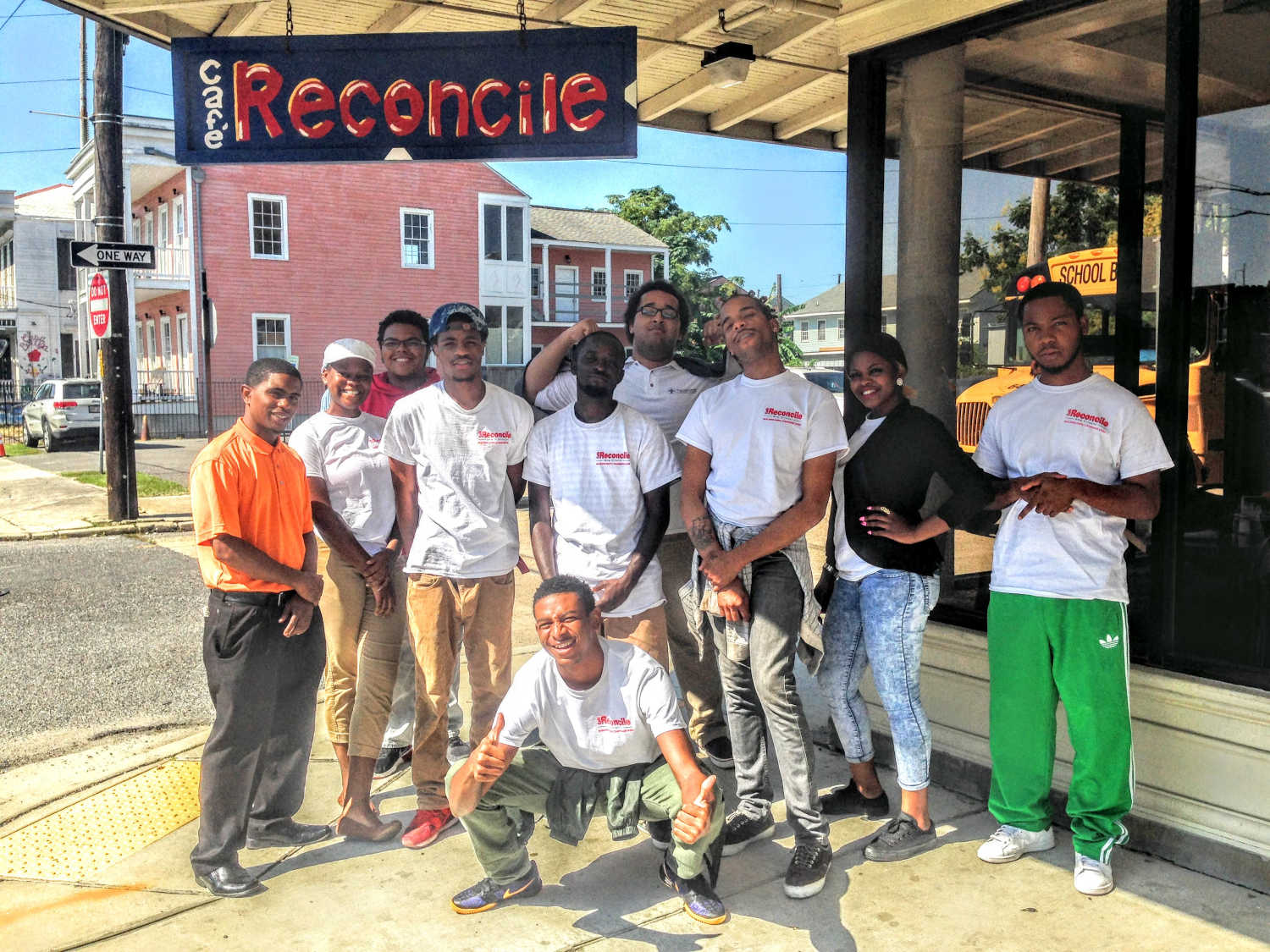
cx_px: 635
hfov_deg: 55.4
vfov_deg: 42.9
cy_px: 476
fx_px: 1211
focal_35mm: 33
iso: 50
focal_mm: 4.12
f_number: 2.4
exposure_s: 1/1695
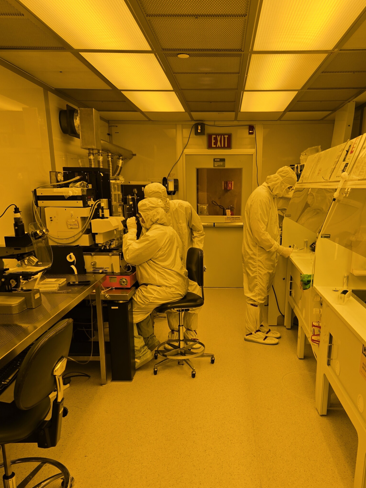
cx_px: 214
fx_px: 409
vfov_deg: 61.0
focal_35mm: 29
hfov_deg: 48.0
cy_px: 298
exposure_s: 1/71
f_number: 1.8
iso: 32
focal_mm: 5.4
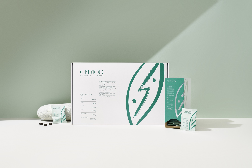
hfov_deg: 39.6
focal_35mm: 50
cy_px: 84
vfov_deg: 27.0
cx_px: 126
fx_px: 350
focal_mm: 50
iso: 200
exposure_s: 1.6
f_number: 14
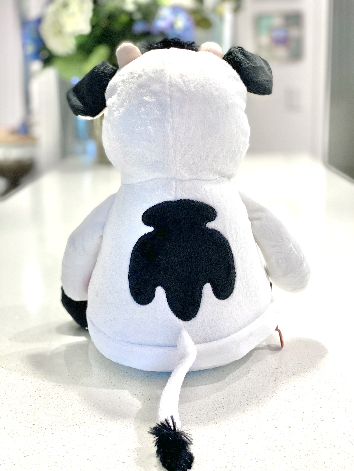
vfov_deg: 36.8
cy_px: 236
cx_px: 177
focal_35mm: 52
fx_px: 709
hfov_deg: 28.0
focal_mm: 6
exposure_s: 1/100
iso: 200
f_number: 2
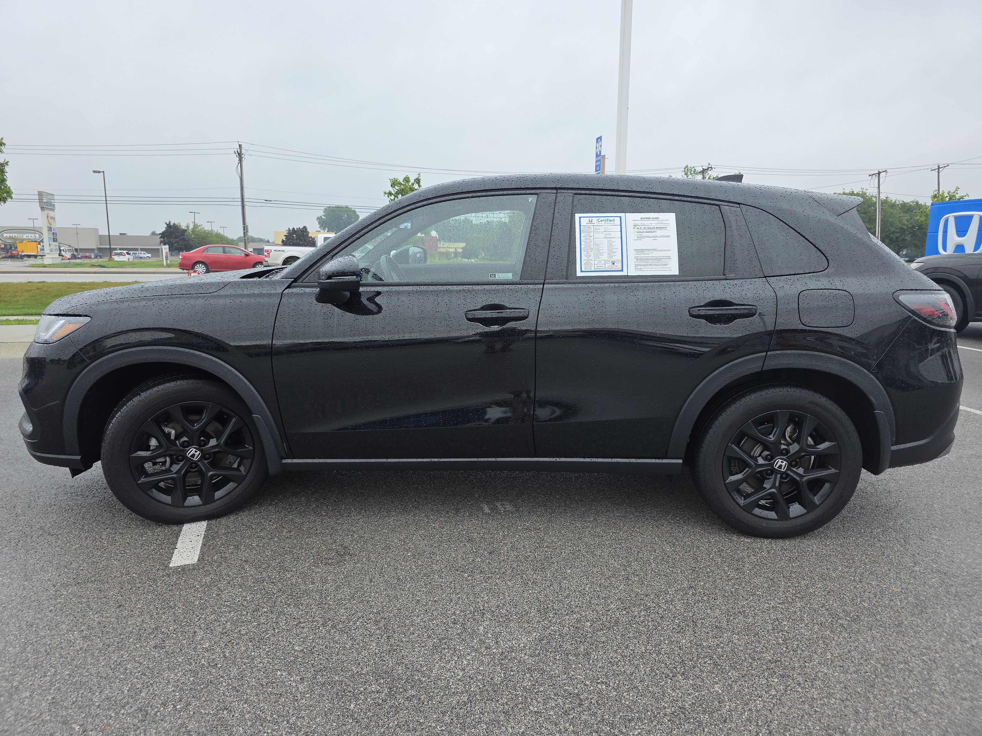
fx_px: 652
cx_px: 491
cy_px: 368
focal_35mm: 23
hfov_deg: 73.9
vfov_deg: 58.9
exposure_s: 1/1300
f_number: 1.7
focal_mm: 6.3
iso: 80
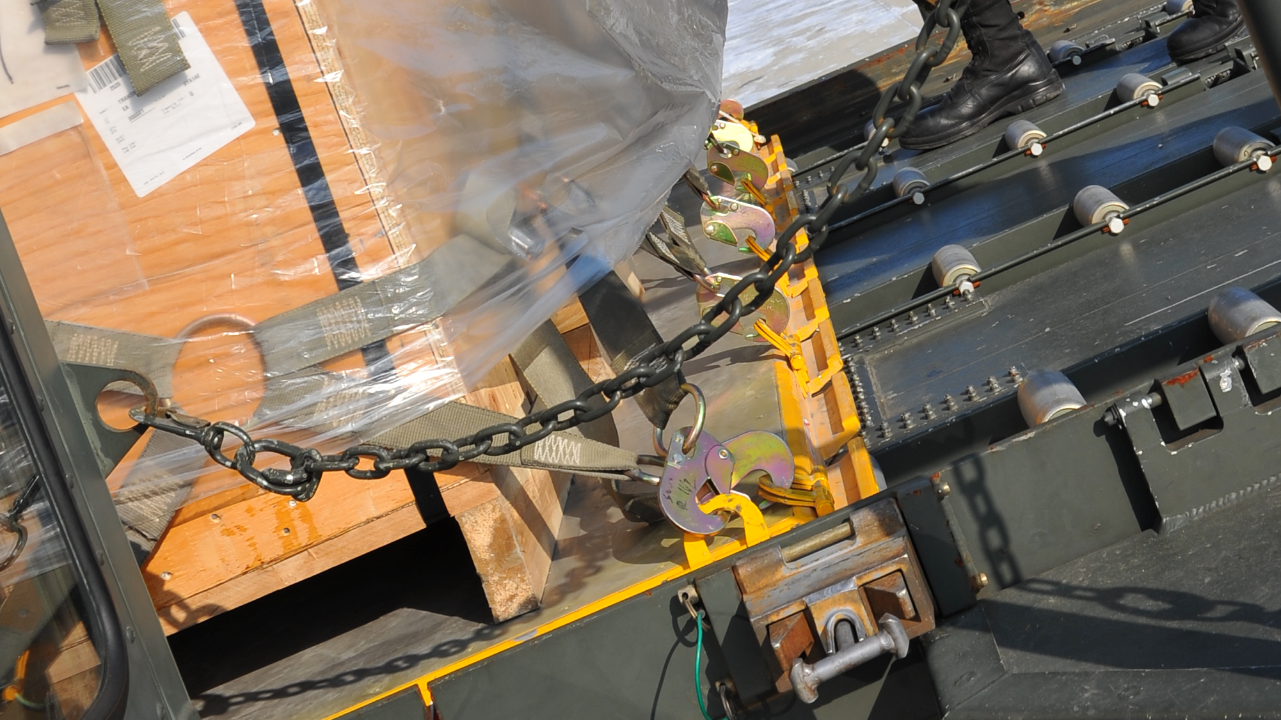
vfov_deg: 16.4
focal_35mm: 69
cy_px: -265
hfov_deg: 30.4
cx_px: 830
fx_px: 2344
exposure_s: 1/250
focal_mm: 31
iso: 200
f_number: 11
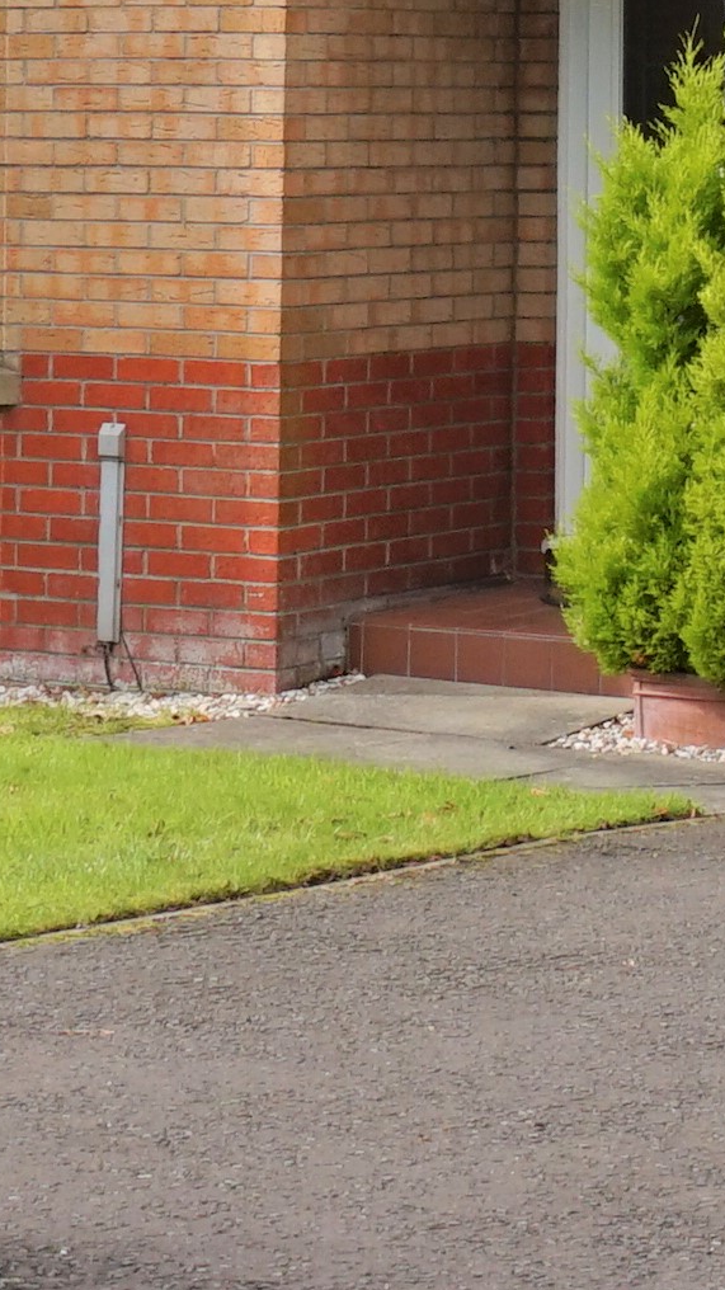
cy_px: -442
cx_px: 750
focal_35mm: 135
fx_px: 4617
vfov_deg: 15.1
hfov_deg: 8.9
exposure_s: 1/100
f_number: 11
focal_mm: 16
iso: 100
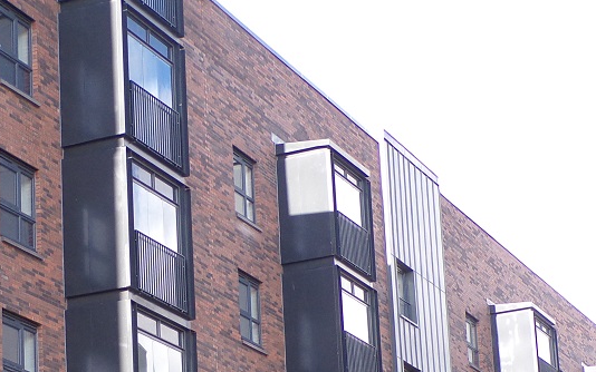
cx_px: 286
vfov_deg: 11.6
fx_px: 1820
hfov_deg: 18.6
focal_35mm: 112
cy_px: 391
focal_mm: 8.7
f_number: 3.5
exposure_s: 1/140
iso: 80
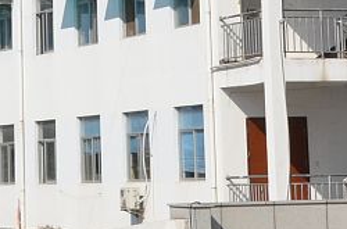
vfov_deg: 6.6
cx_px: 53
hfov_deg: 10.2
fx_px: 1941
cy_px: -203
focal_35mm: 202
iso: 400
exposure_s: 1/640
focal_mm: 28
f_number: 13
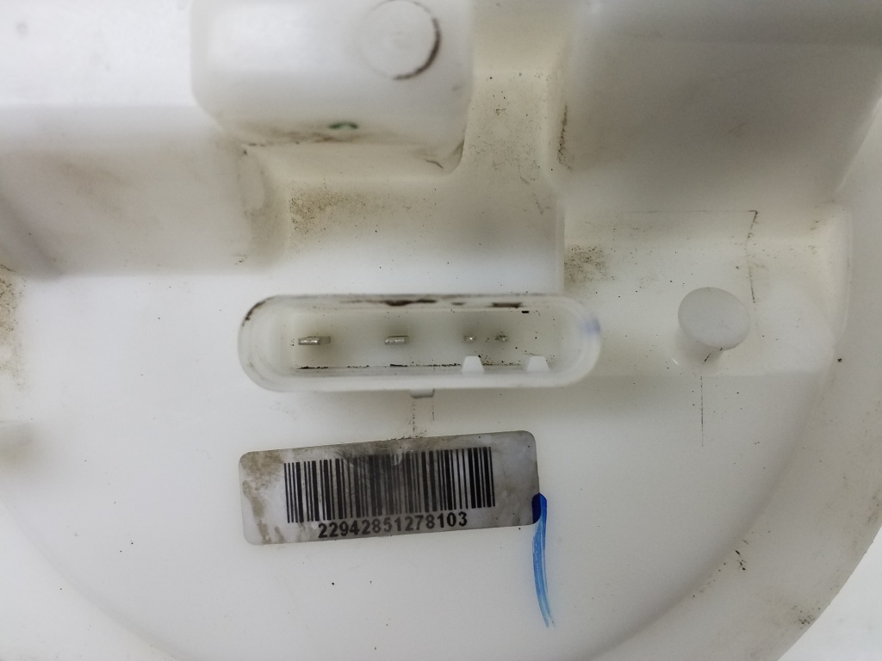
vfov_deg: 51.4
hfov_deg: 65.3
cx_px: 441
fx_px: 688
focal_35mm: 27
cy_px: 330
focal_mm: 3.6
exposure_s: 1/50
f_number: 1.9
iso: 125
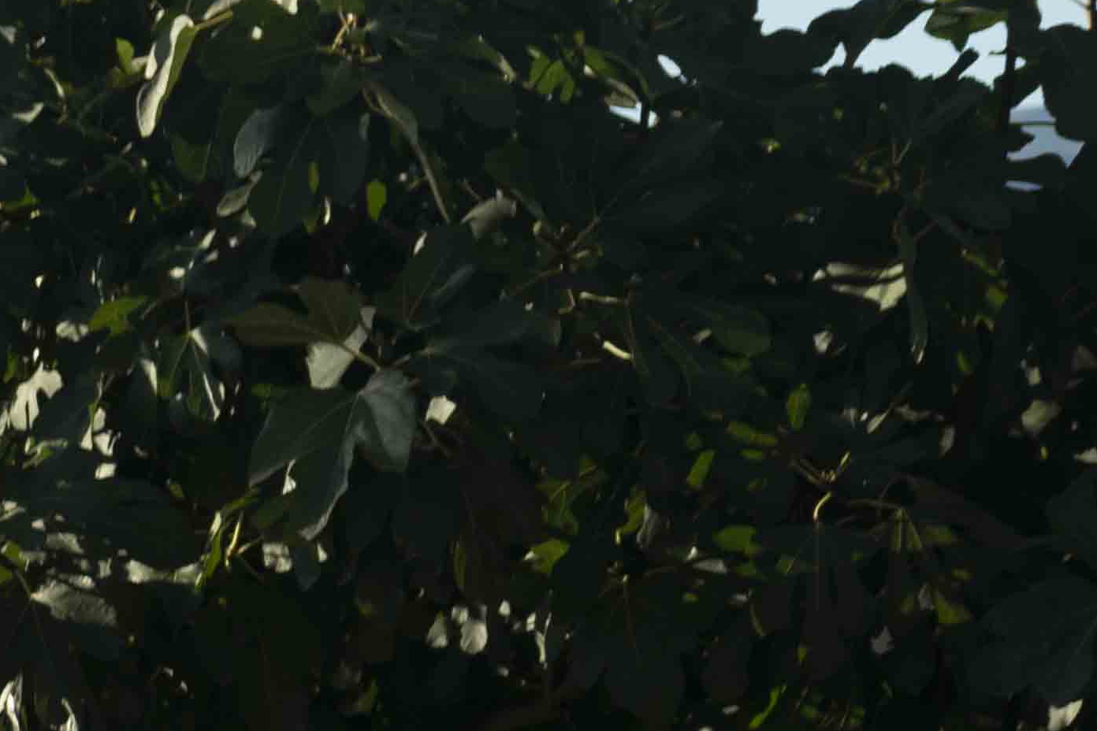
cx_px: -1980
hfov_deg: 8.8
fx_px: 6094
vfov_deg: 6.8
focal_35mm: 200
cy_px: 1023
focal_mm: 35
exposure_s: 1/125
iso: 200
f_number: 4.5
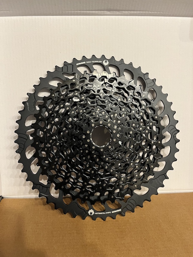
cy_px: 128
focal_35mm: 26
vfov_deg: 67.3
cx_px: 96
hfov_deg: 53.1
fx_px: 193
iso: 400
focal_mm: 5.1
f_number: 1.6
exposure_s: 1/40
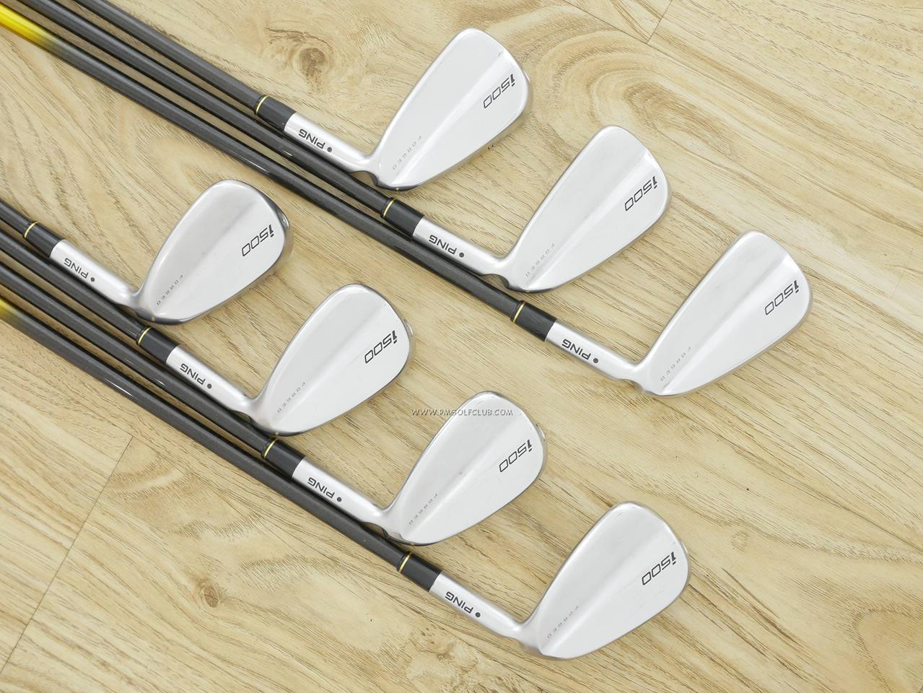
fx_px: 1334
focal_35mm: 50
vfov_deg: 29.1
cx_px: 462
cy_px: 346
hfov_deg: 38.2
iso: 1600
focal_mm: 25
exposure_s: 1/40
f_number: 4.5
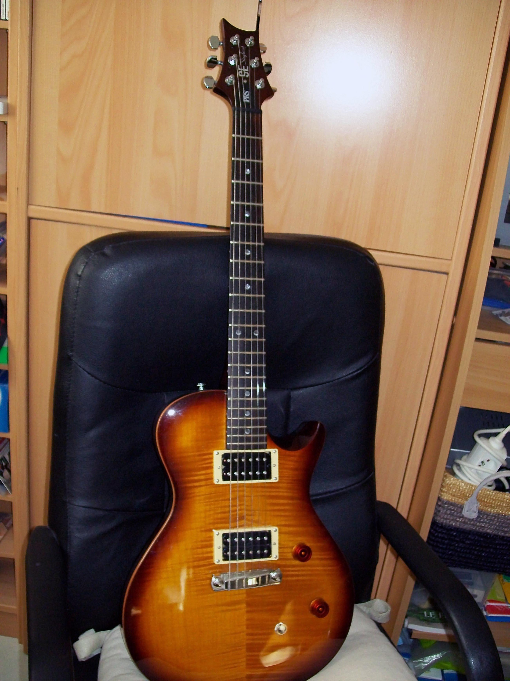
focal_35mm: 36
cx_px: 255
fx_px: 707
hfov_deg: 39.7
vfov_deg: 51.4
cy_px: 340
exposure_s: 1/60
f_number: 2.7
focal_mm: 6
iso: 160
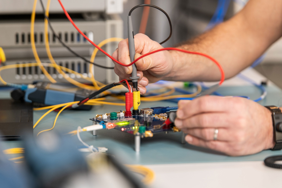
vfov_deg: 13.3
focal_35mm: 103
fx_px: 807
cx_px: 141
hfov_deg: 19.8
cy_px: 94
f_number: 2.8
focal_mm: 103
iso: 640
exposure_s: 1/250
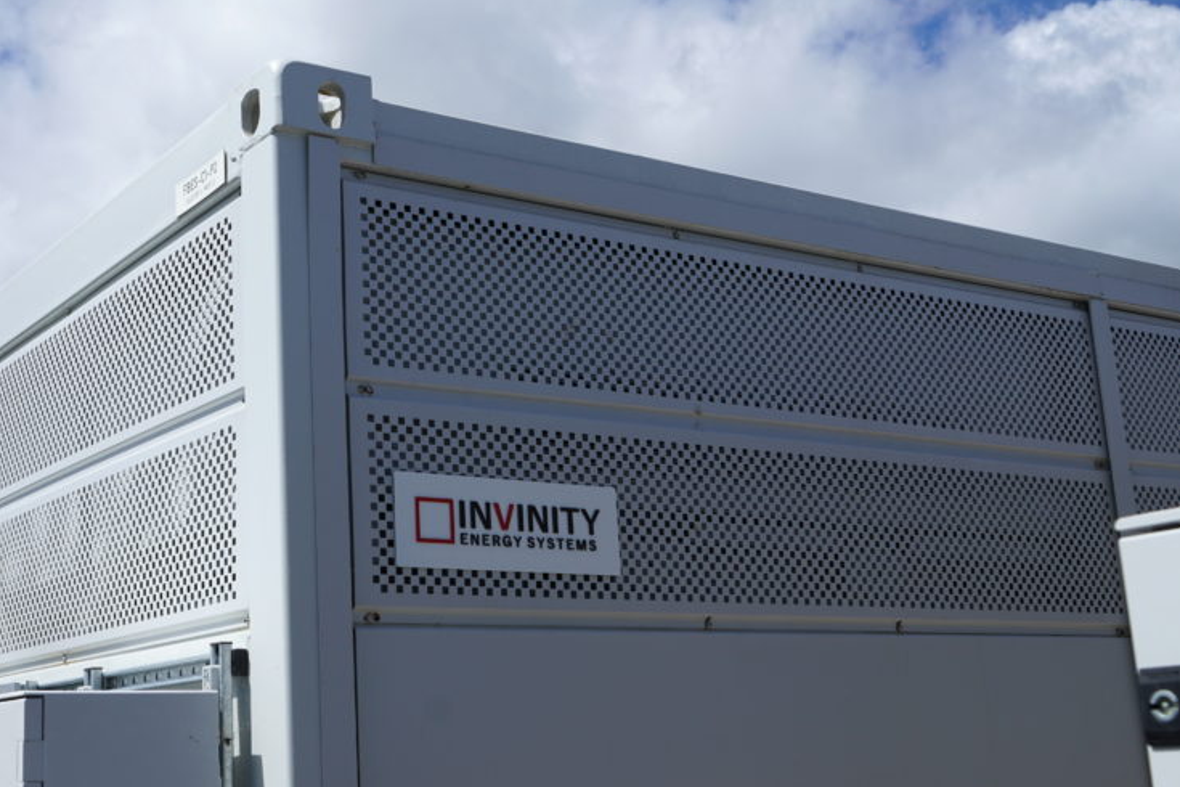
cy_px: 353
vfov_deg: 28.1
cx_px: 398
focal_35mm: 48
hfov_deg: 40.6
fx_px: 1573
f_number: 8
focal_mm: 24
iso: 100
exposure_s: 1/320
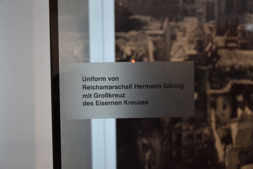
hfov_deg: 46.4
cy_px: 84
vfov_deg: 31.9
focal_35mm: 42
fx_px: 295
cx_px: 126
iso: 1600
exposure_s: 1/60
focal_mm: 28
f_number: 4
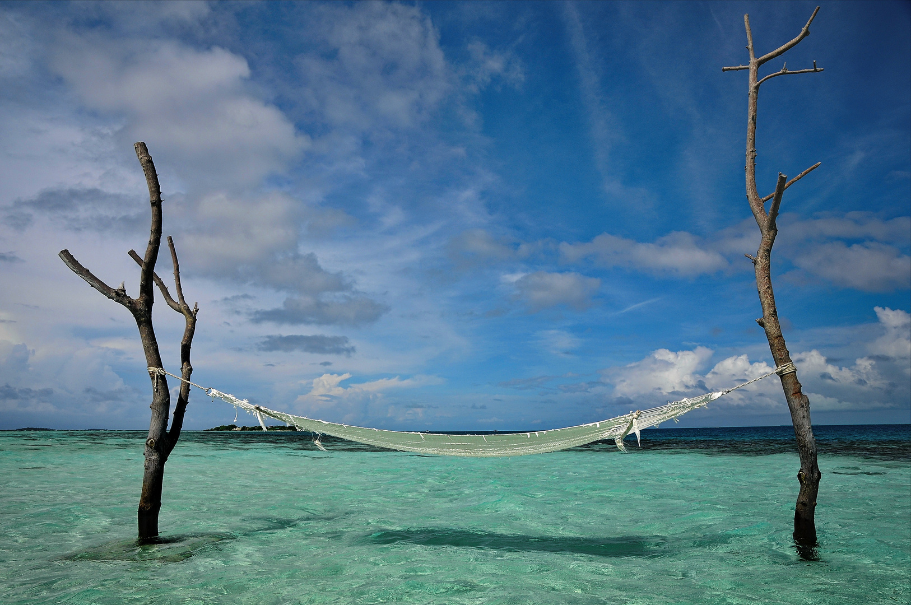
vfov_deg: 53.0
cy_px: 302
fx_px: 607
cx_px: 456
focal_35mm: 24
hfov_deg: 73.8
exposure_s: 1/320
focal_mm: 16
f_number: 7.1
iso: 200
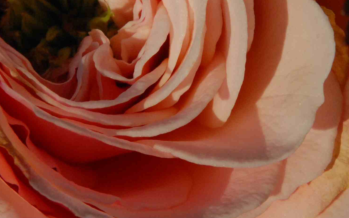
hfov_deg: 3.9
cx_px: 152
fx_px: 5121
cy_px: 56
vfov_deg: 2.4
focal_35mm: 538
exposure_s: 1/1000
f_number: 14
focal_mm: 135
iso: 640
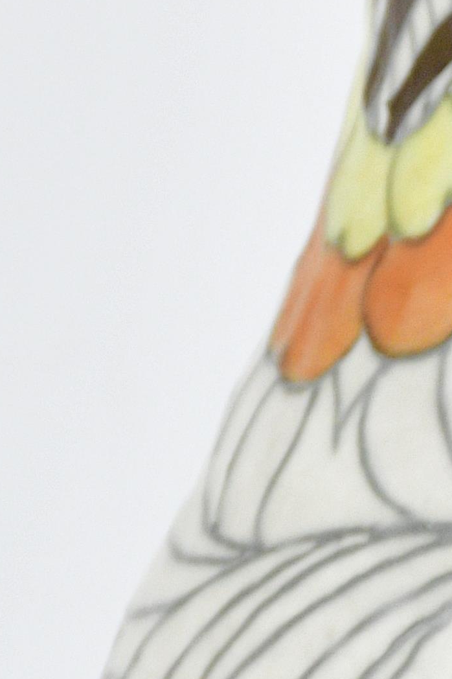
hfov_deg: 2.0
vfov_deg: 3.1
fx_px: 12720
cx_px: 1090
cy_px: 822
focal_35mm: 675
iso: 1600
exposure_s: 1/100
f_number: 9
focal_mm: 85
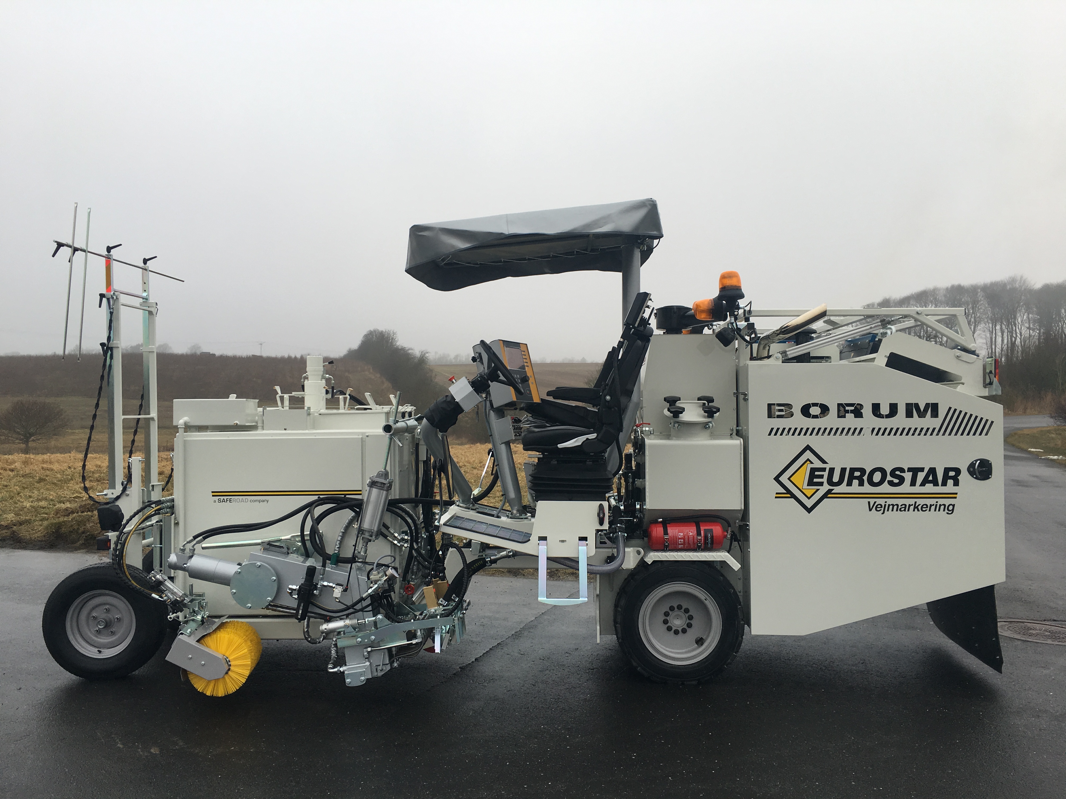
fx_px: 893
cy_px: 400
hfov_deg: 61.7
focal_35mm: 29
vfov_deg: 48.2
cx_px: 533
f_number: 2.2
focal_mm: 4.15
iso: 25
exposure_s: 1/354
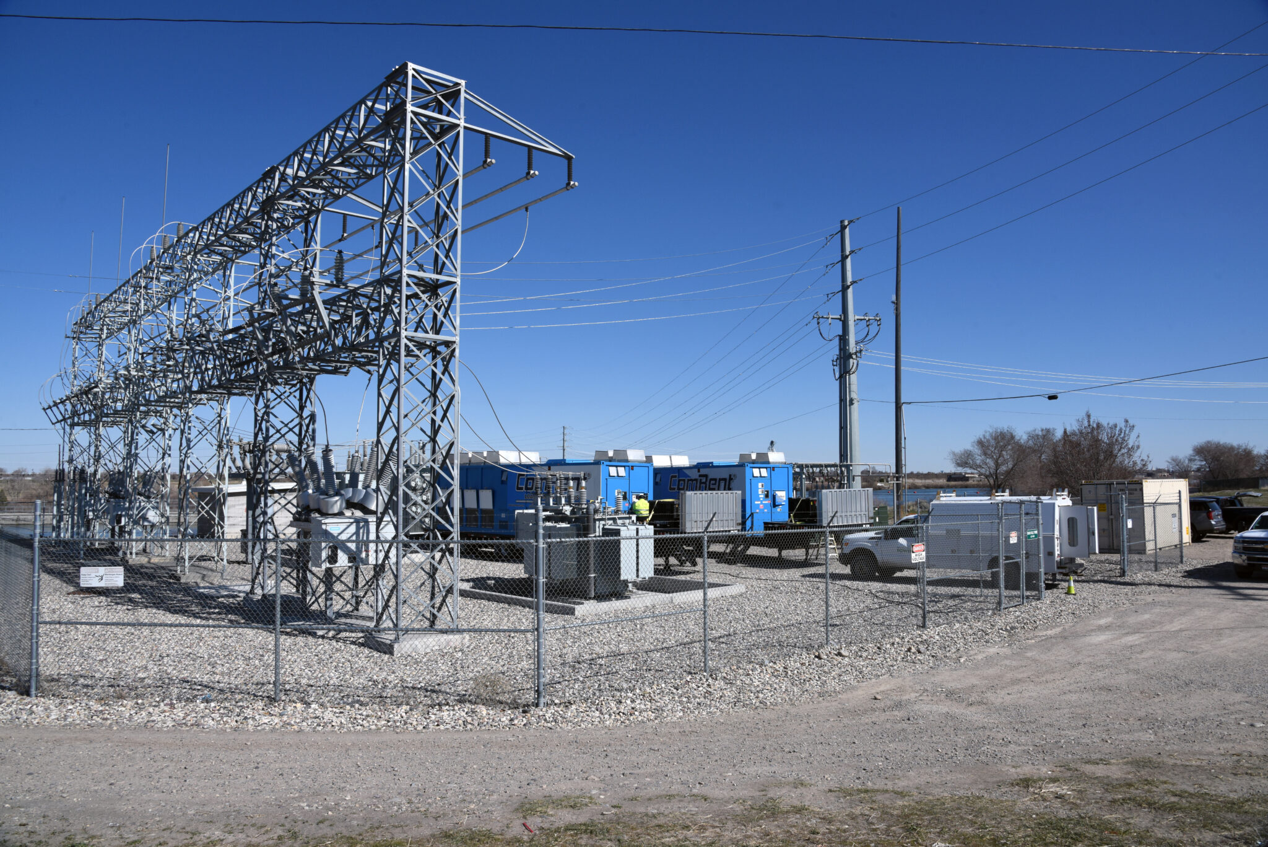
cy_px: 424
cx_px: 634
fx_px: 846
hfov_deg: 73.7
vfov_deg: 53.2
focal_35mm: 24
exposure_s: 1/640
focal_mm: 24
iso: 320
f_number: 13
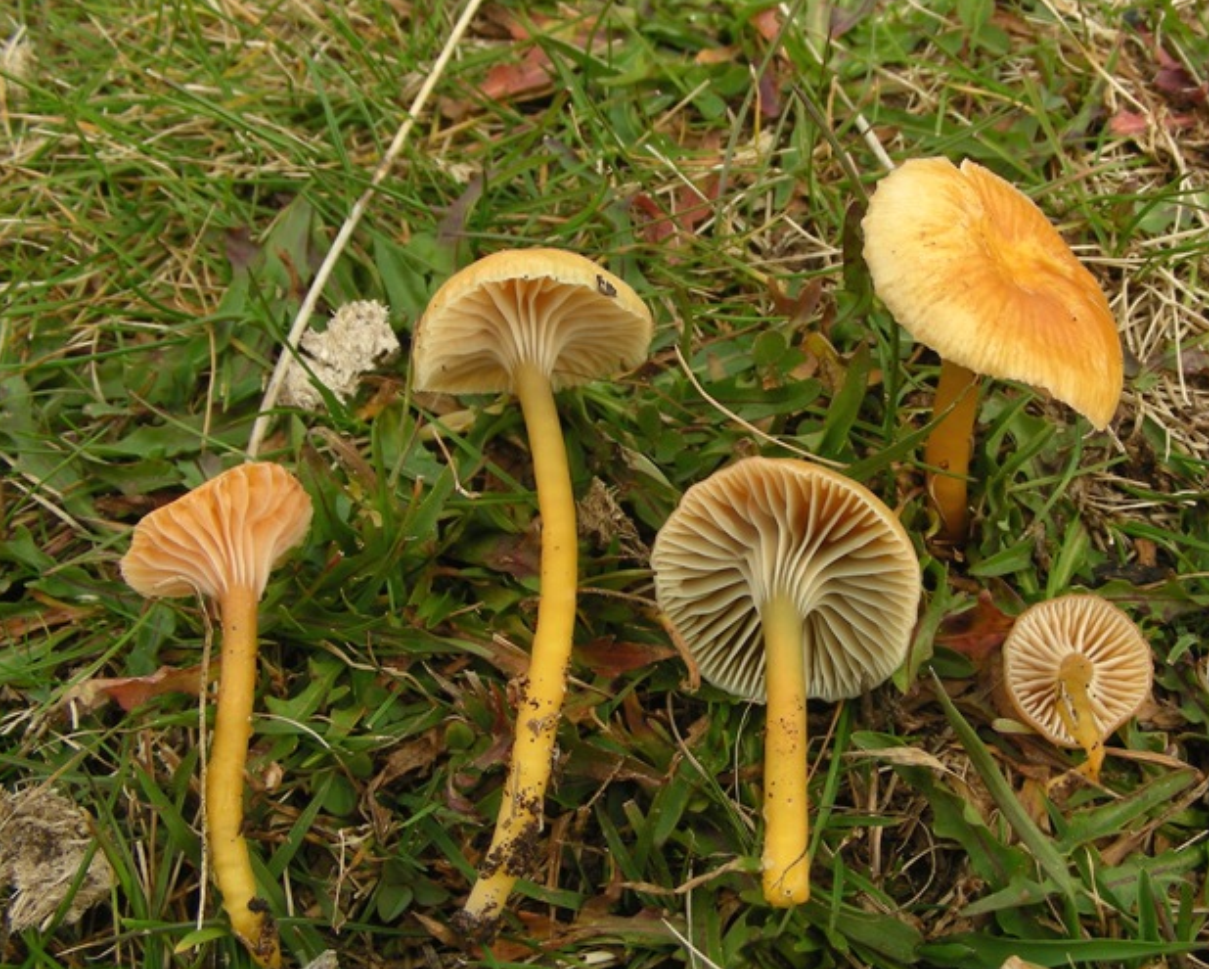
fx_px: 1718
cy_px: 532
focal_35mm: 48
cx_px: 700
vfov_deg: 31.5
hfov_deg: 38.7
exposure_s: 1/112
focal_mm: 6.3
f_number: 4
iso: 50
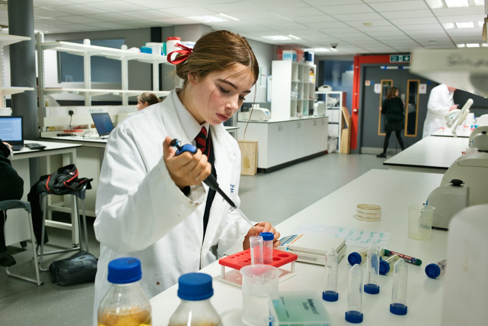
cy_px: 163
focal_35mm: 35
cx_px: 244
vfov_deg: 37.9
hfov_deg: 54.4
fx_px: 475
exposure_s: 1/50
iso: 2500
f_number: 5.6
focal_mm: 35
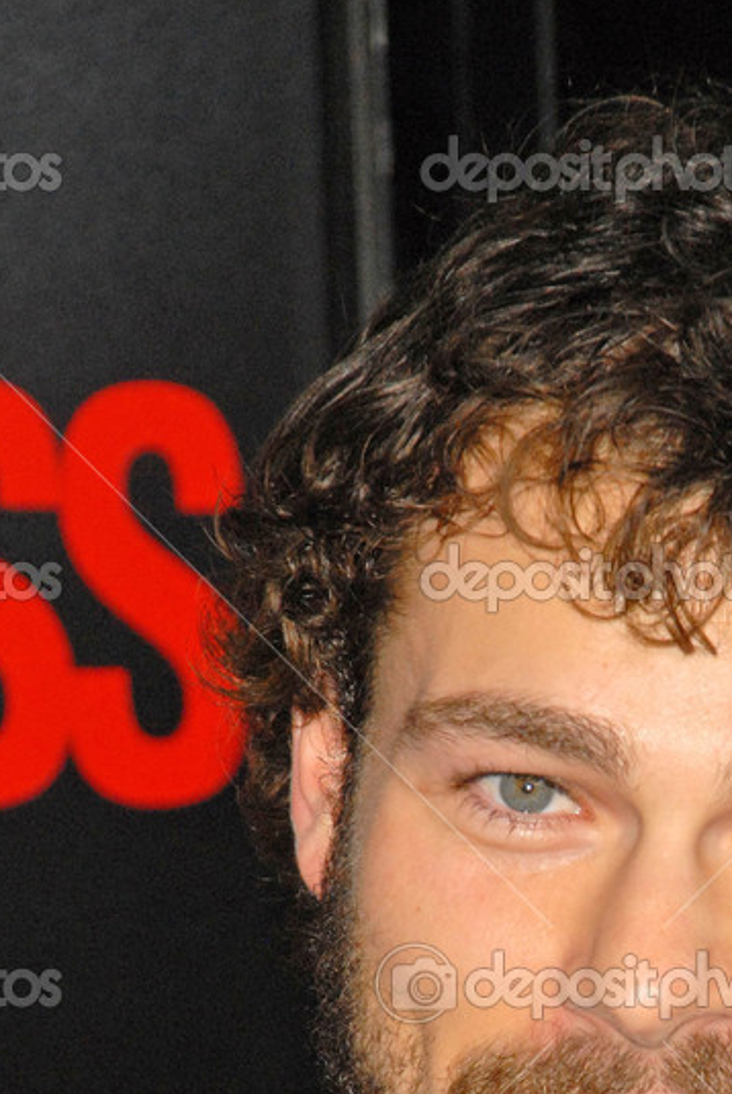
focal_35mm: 574
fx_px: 17461
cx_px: 608
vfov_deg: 3.6
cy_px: 987
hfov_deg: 2.4
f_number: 8
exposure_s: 1/250
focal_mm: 200
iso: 640
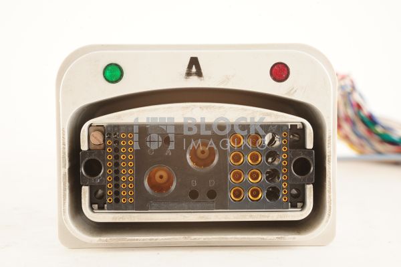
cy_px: 134
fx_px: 556
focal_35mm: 50
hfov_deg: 39.6
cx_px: 200
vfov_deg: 26.9
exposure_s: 1/160
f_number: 11
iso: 1600
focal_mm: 50
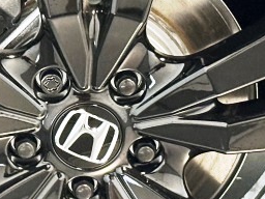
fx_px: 1470
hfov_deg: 10.3
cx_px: 52
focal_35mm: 192
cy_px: 114
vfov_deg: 7.7
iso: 640
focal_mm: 6.86
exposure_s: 1/20
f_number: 1.78
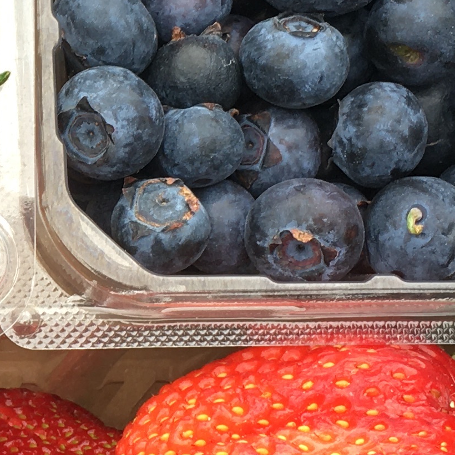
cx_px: -171
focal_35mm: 126
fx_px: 1874
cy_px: 285
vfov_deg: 13.8
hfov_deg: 13.3
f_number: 2.2
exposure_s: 1/159
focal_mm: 4.15
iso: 25
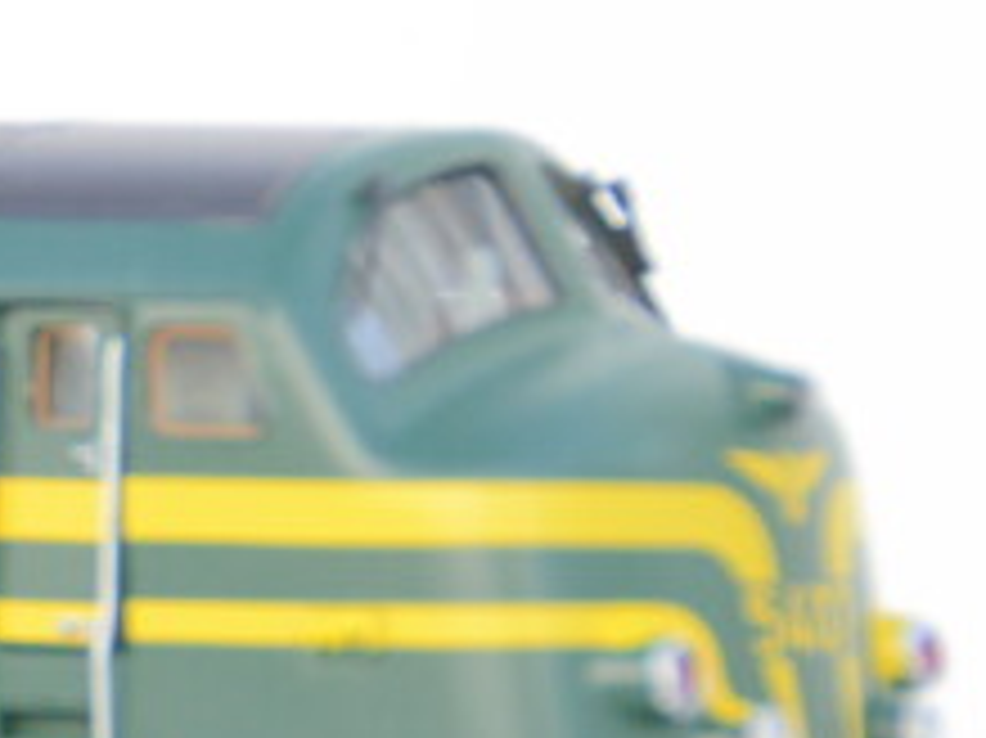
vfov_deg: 2.1
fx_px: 20106
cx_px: -824
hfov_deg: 2.8
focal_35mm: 706
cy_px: 454
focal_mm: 105
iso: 560
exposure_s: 1/250
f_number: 5.3
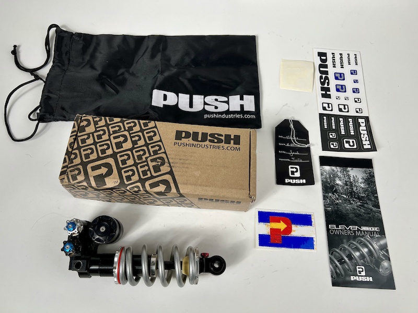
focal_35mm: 26
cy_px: 156
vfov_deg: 53.1
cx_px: 209
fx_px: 314
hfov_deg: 67.3
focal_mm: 5.7
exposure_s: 1/274
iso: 40
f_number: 1.5
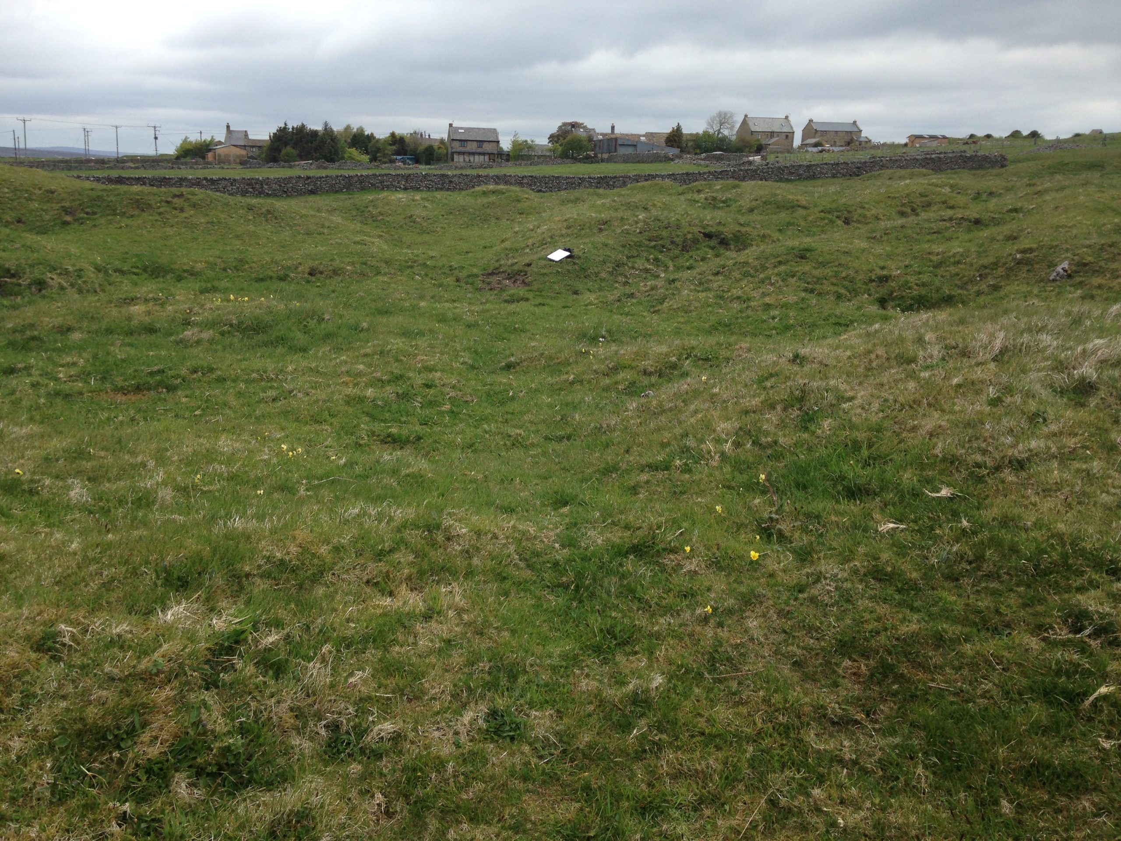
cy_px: 420
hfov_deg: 55.4
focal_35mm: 33
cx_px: 560
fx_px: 1069
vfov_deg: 42.9
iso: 50
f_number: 2.4
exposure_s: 1/1022
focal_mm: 4.12
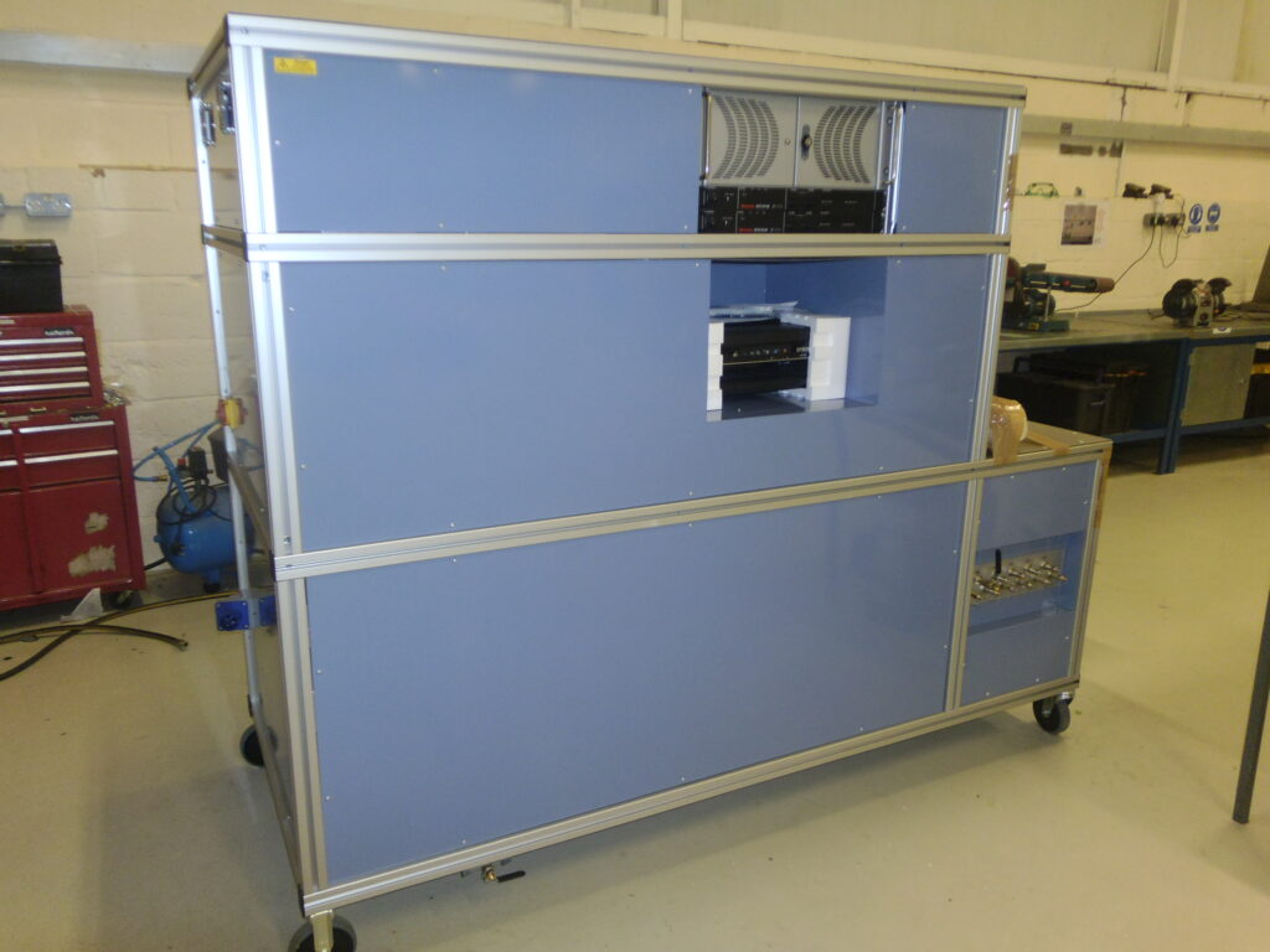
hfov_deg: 67.3
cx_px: 635
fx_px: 954
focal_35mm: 26
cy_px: 476
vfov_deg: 53.1
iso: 100
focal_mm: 4.7
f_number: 2.8
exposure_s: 1/60
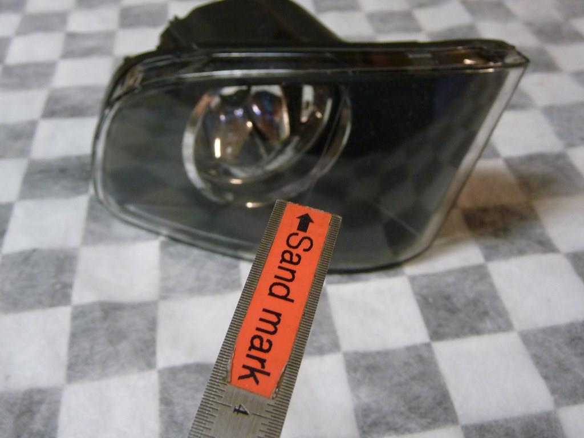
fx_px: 557
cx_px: 292
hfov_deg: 55.4
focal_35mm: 33
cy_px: 219
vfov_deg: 42.9
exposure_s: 1/30
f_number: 3.4
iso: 250
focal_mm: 5
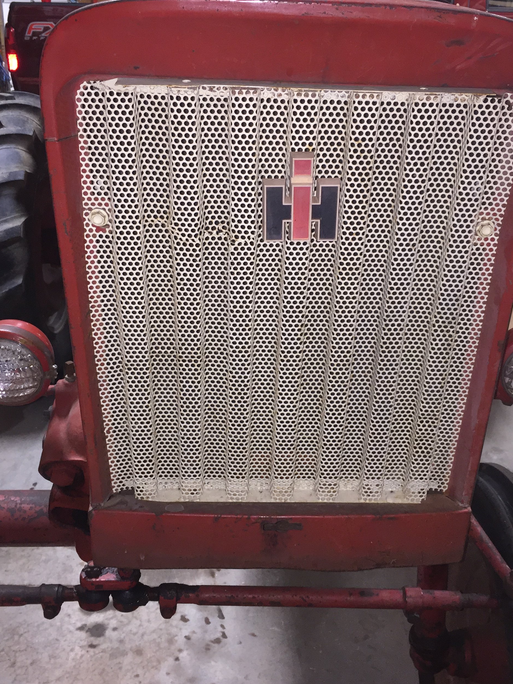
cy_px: 304
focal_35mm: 38
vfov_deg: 48.9
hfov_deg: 37.7
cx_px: 269
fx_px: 751
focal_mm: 4.15
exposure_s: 1/30
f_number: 2.2
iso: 100
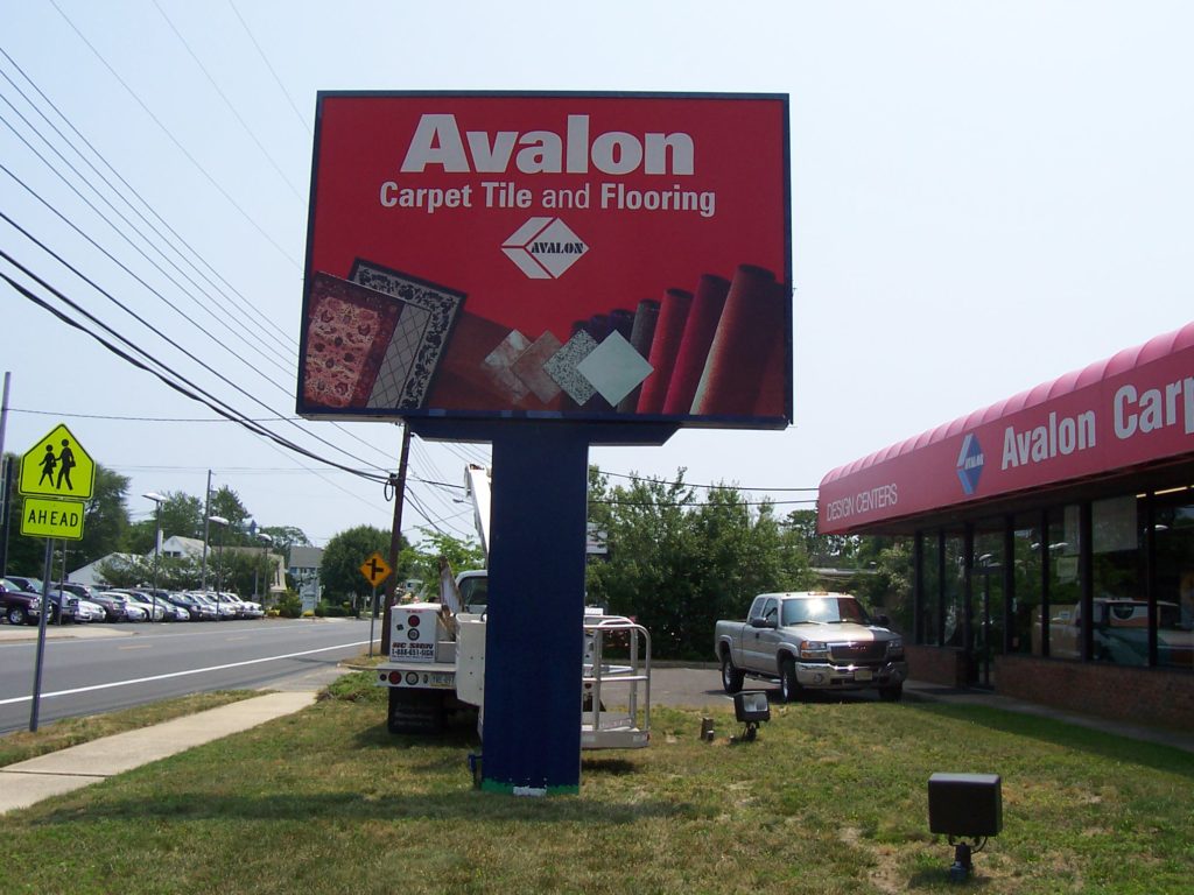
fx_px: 1276
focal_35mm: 37
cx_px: 597
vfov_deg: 38.7
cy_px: 448
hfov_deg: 50.1
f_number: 5.6
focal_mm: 5.6
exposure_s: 1/750
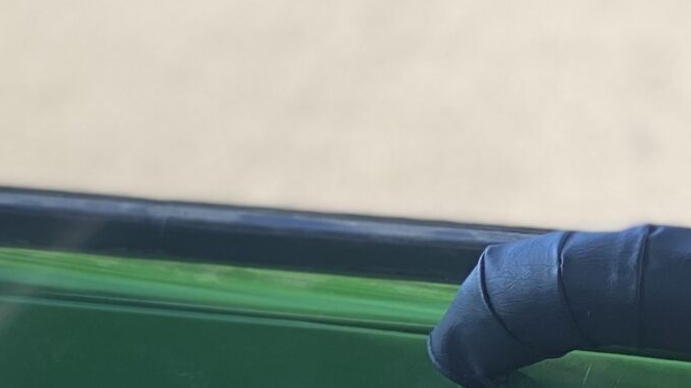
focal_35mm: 215
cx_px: -477
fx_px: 3938
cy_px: 181
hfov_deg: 9.6
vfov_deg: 5.6
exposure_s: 1/239
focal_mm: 6
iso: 20
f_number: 2
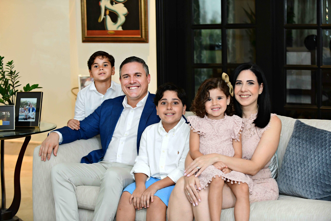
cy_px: 110
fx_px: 754
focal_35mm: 82
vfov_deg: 16.7
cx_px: 166
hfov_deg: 24.8
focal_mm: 82
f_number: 4.5
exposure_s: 1/125
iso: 2000
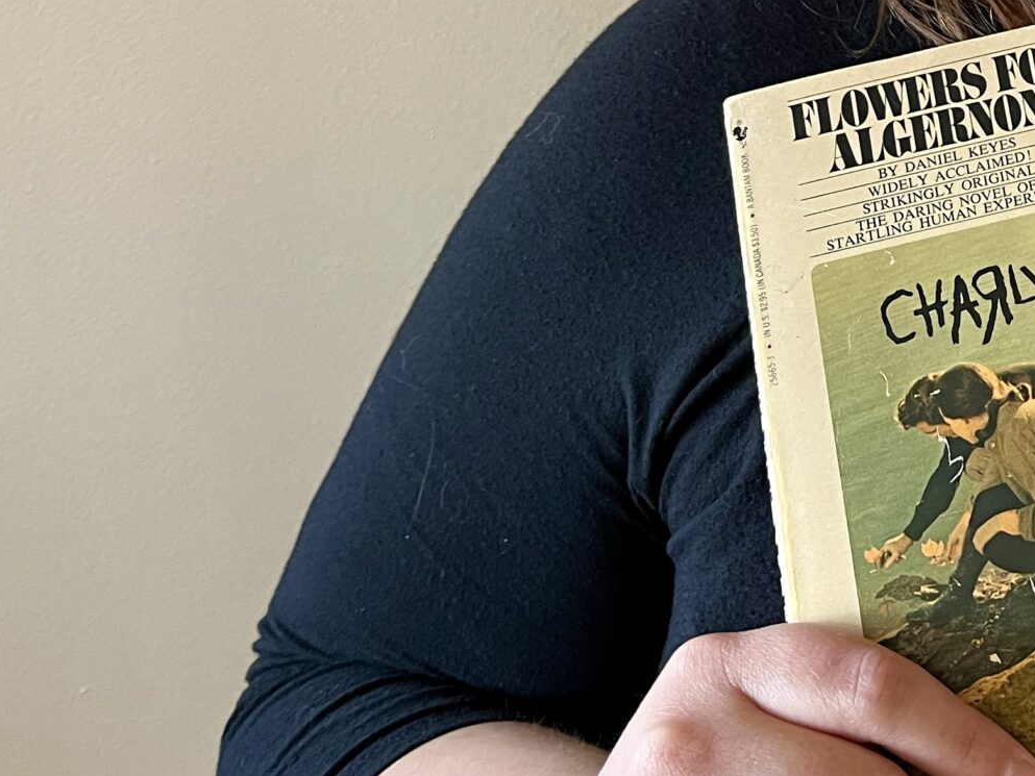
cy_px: -109
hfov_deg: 26.2
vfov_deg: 20.7
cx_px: 1197
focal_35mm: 67
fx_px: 2004
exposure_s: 1/60
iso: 160
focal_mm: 5.7
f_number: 1.5
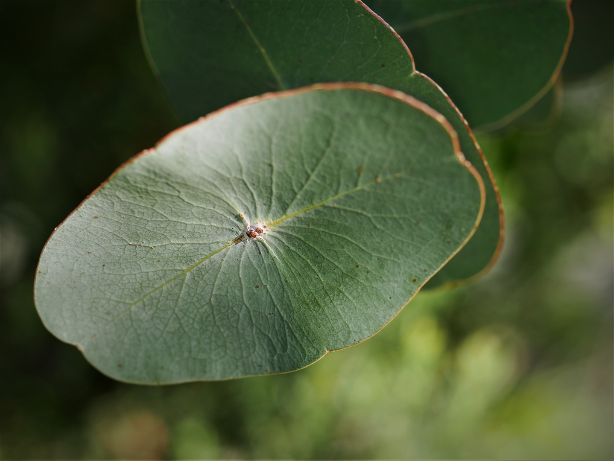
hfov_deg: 16.4
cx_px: 307
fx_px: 2130
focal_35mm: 120
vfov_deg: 12.4
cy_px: 230
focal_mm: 60
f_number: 3.2
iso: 200
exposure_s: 1/250
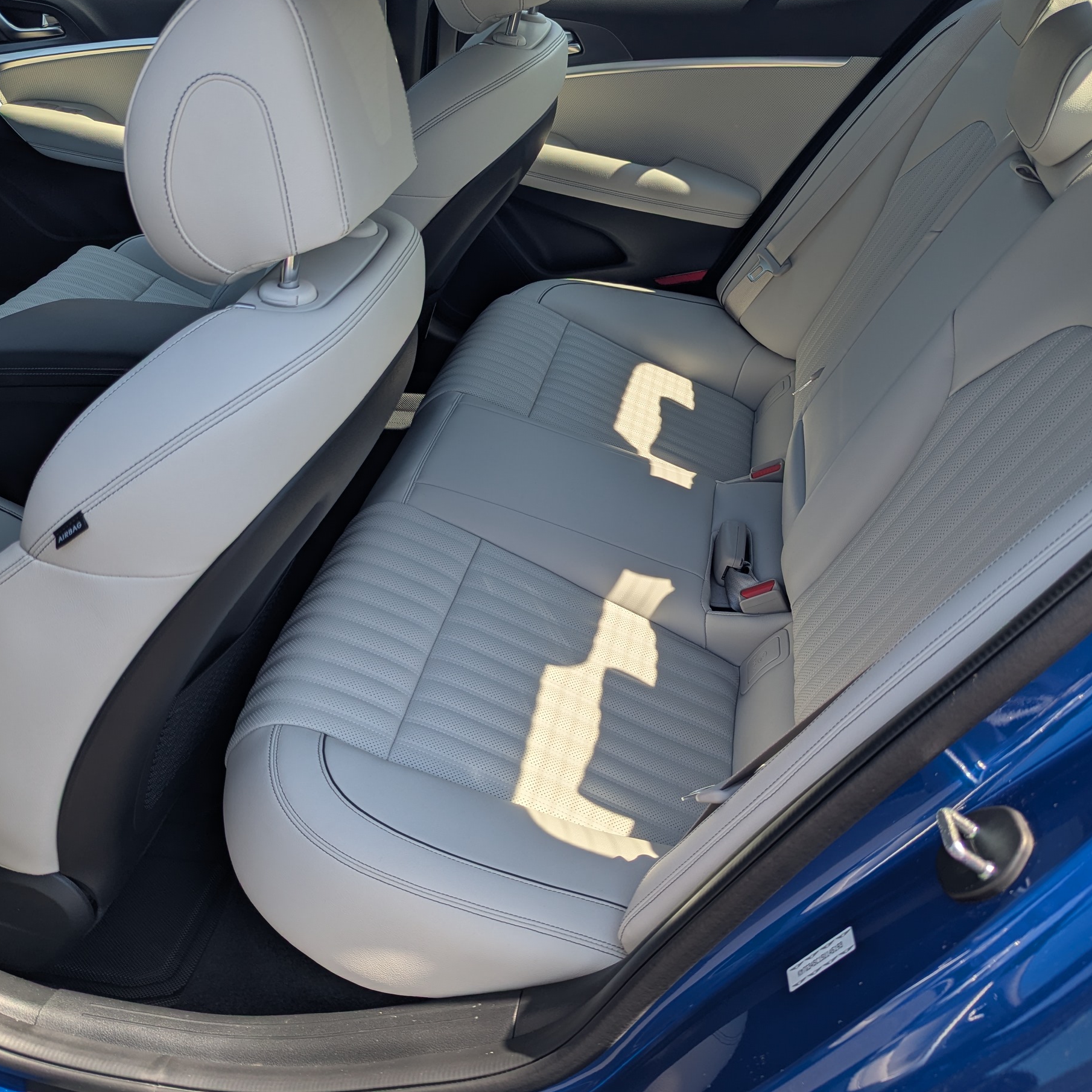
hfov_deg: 54.0
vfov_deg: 54.0
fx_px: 1071
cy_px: 561
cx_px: 576
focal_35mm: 30
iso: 49
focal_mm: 6.81
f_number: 1.85
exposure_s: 1/1397
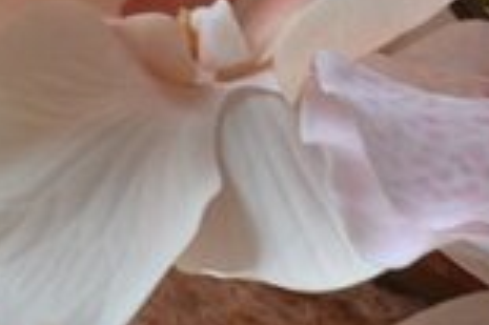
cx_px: 429
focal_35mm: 186
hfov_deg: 11.0
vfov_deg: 7.3
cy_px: -35
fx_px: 2524
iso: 400
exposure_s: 1/30
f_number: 4.5
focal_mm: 30
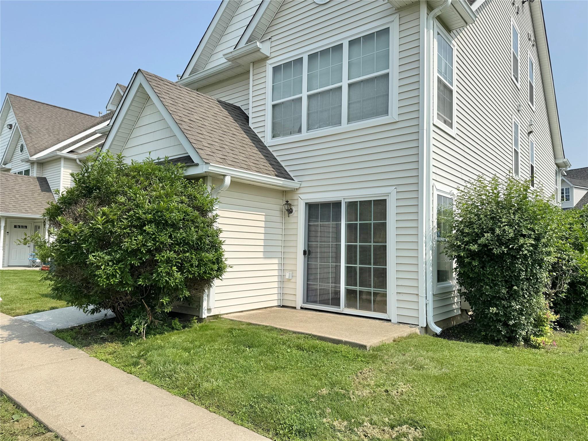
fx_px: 408
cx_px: 294
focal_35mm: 24
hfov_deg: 71.6
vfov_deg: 56.8
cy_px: 220
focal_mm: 6.76
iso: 80
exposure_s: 1/6410
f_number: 1.78
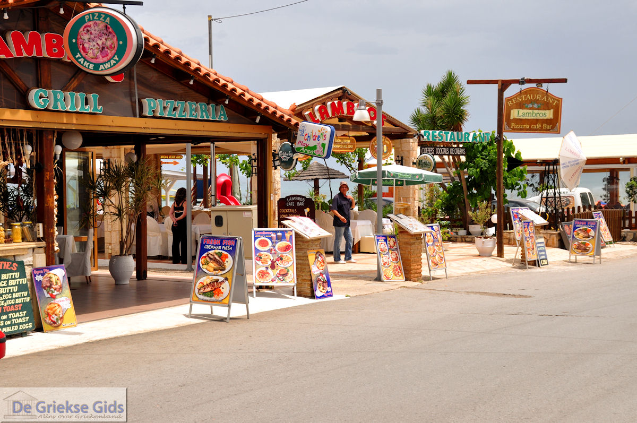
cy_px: 212
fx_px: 1007
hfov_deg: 35.1
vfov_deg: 23.7
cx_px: 318
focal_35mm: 57
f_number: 10
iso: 200
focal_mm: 38
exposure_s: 1/500
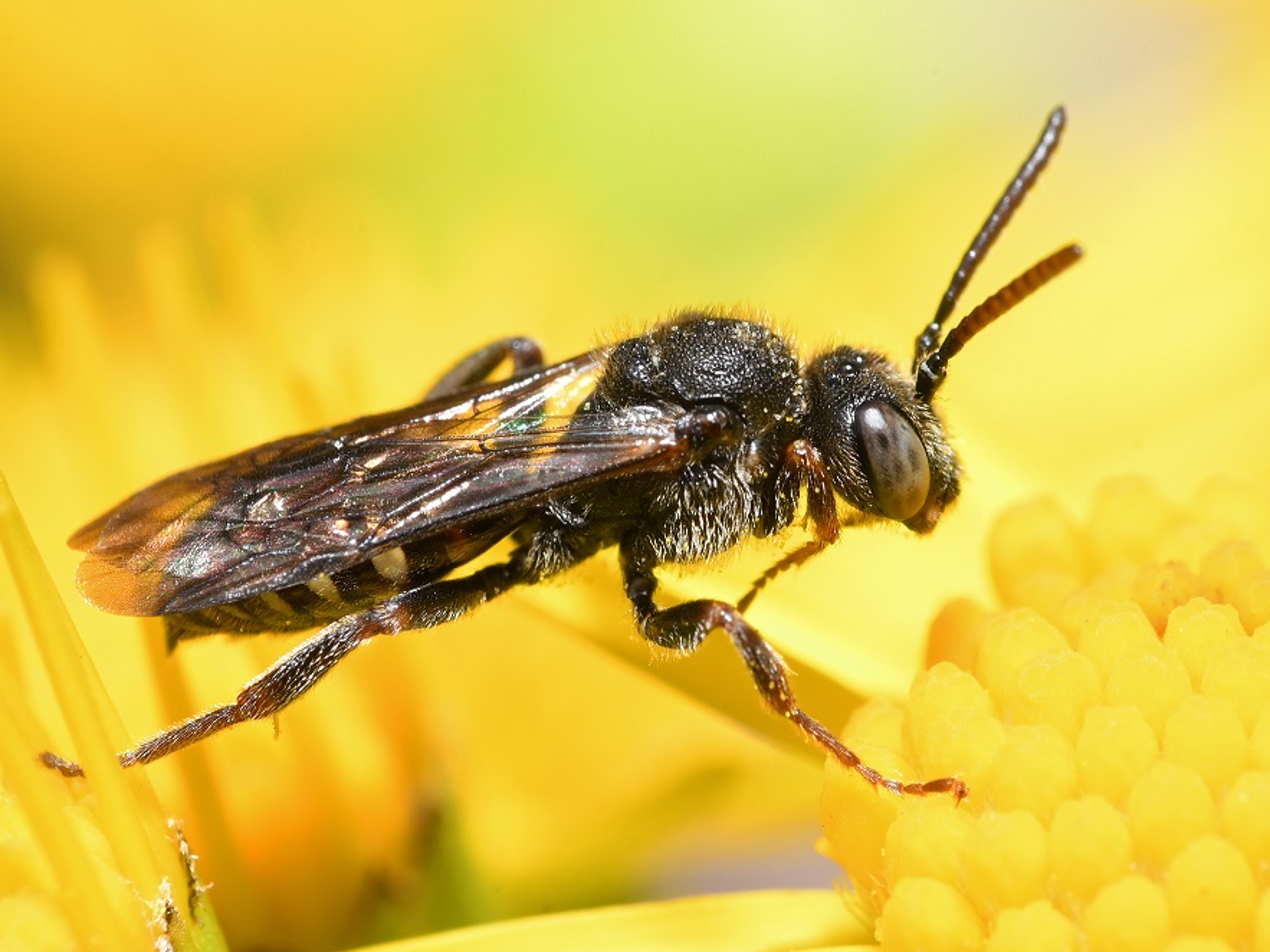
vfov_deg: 10.1
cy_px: 476
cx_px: 629
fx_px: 5392
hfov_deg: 13.4
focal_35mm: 147
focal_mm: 90
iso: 500
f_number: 20
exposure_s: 1/250
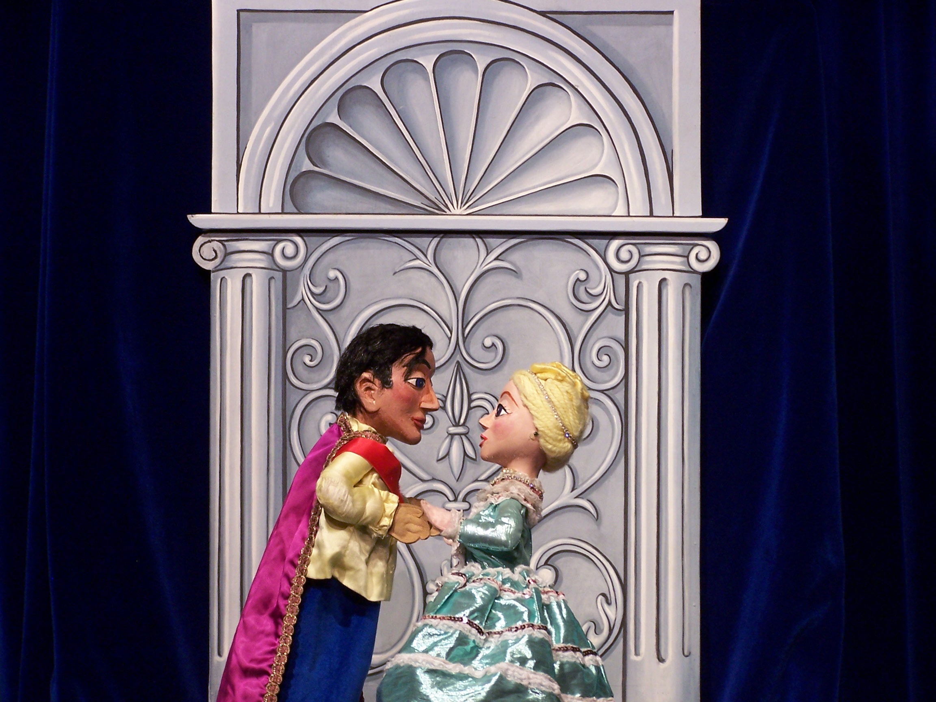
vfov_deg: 11.6
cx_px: 468
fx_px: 3461
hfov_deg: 15.4
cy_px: 351
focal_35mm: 128
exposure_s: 1/30
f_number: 3.2
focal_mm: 21.2
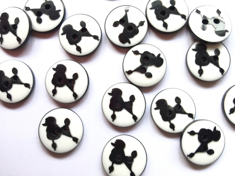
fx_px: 197
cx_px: 118
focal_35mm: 29
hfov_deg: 61.7
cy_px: 88
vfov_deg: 48.2
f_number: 2.2
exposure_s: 1/17
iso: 50
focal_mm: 4.15
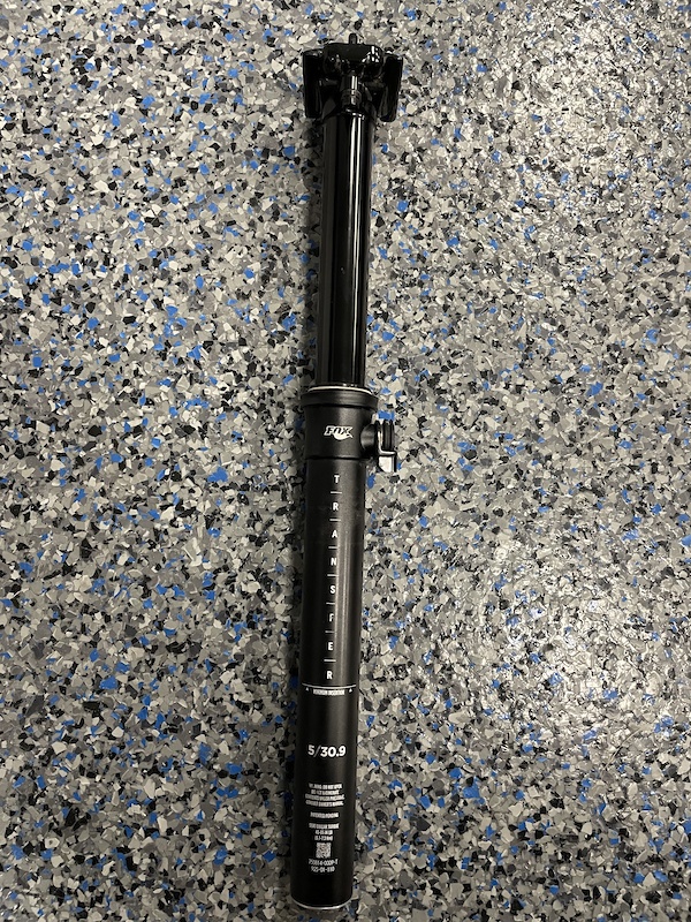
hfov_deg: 53.1
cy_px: 461
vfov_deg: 67.3
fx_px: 692
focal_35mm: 26
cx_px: 346
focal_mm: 4.2
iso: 320
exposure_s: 1/60
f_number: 1.6
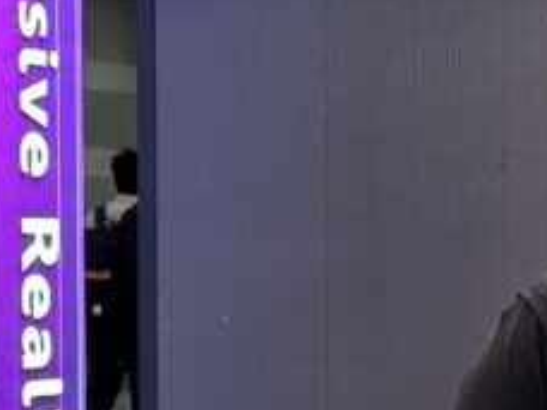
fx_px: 2560
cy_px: 489
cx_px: 1116
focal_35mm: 162
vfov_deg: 9.1
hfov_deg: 11.0
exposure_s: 1/120
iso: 160
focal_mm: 6.76
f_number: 1.78
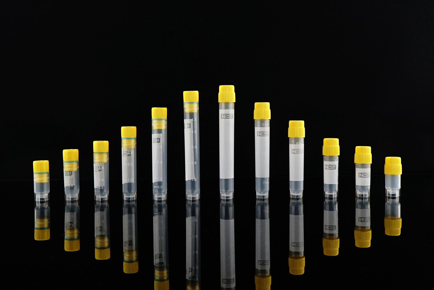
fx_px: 507
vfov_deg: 31.9
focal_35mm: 42
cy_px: 145
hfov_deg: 46.4
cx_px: 217
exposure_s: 1/400
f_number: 8
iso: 3200
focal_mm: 28
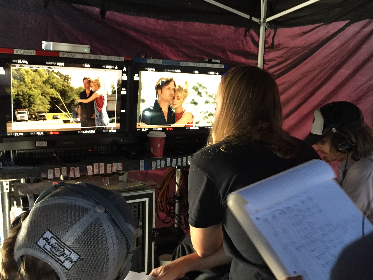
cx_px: 203
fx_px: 409
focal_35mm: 38
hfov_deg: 48.9
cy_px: 151
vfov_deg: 37.7
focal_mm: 4.15
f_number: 2.2
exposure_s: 1/24
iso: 250
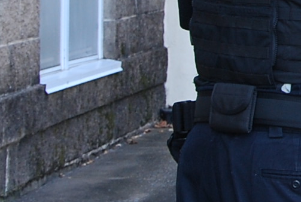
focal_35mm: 328
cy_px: -29
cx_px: 489
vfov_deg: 4.2
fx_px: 2749
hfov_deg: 6.2
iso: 200
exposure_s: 1/80
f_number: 8
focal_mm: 38
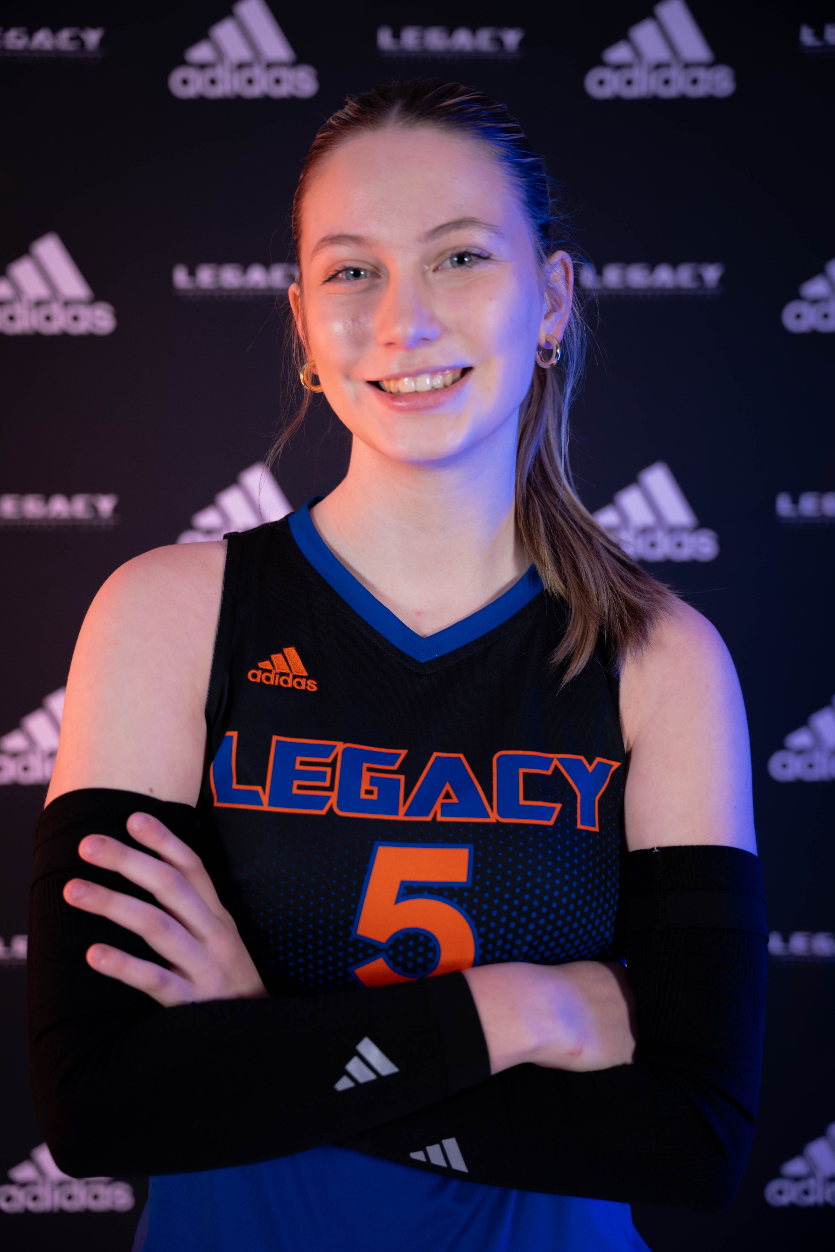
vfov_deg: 45.6
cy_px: 626
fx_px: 1489
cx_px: 418
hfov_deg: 31.3
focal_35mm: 43
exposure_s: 1/100
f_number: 2.8
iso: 640
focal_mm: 42.8
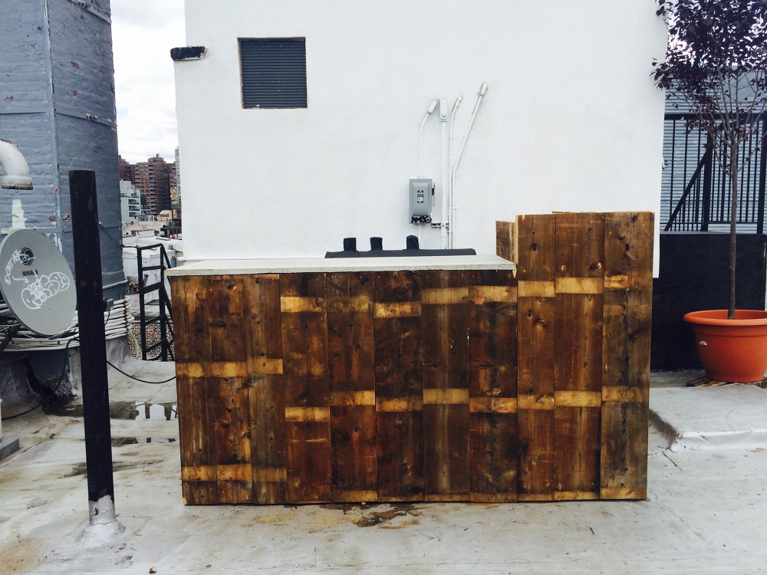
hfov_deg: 61.7
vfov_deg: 48.2
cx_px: 384
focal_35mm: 29
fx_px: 643
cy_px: 288
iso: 32
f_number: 2.2
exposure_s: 1/1282
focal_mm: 4.15
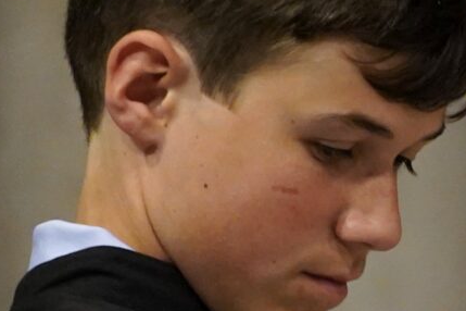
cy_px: 545
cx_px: 1015
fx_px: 15286
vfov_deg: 1.2
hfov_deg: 1.7
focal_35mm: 1181
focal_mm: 198
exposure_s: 1/250
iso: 5000
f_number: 5.6
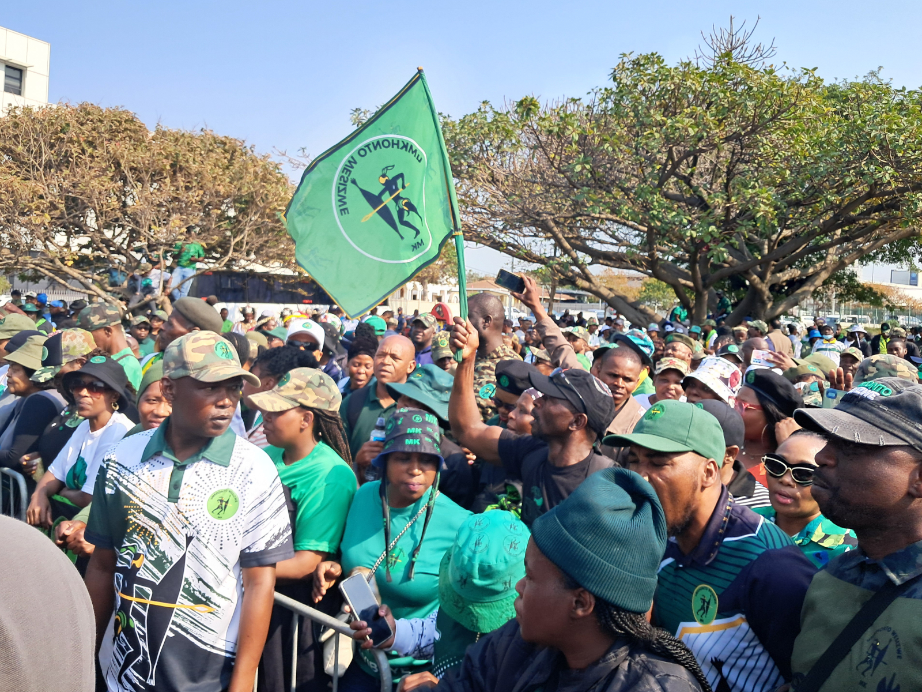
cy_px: 346
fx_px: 719
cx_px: 461
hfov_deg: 65.3
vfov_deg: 51.4
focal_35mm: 27
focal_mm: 4
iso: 50
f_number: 1.8
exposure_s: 1/327
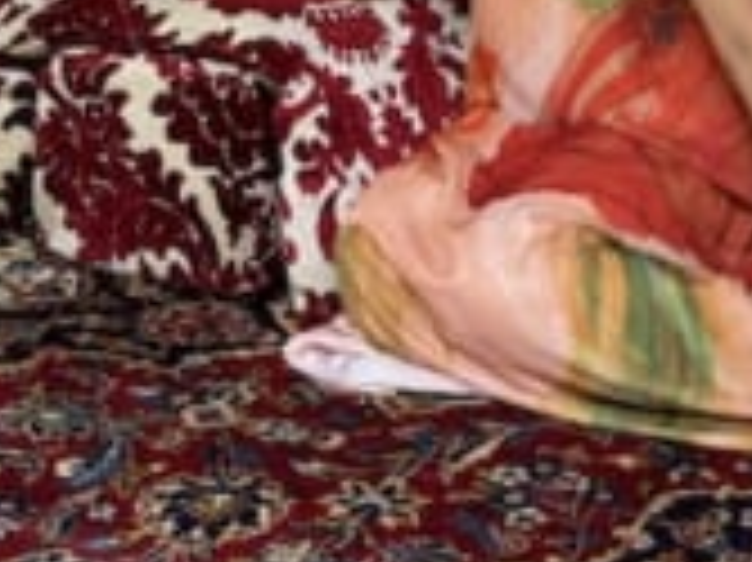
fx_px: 1498
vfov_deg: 19.2
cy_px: -225
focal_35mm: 69
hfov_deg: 28.1
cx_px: 432
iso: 50
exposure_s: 1/121
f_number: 1.78
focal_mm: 6.76
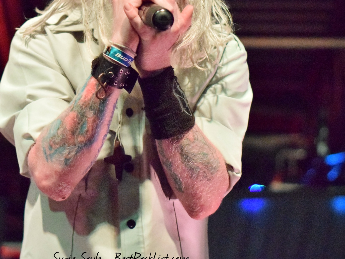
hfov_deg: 16.4
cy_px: 92
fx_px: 1196
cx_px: 166
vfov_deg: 12.3
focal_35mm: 120
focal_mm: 50
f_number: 2.2
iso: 8000
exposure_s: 1/2000
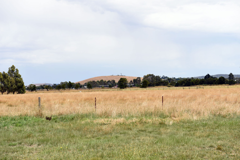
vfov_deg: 19.5
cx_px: 120
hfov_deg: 28.8
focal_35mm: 70
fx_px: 467
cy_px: 80
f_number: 8
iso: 100
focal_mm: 70
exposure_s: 1/250
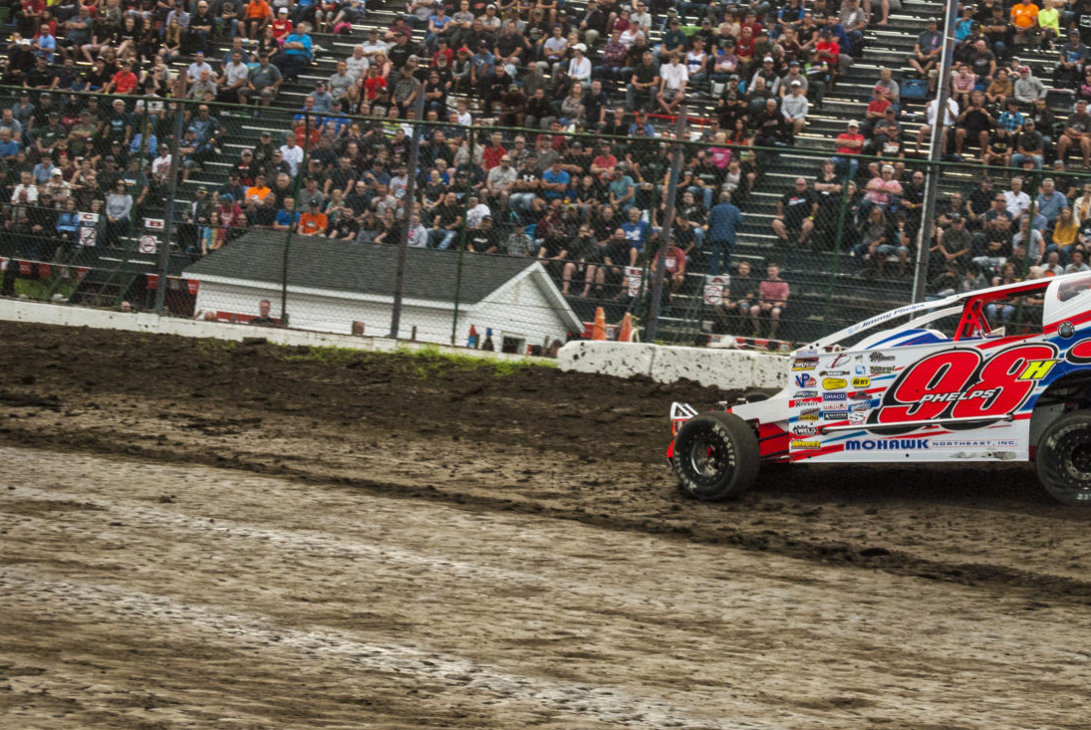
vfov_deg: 11.9
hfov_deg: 17.6
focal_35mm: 116
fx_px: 3511
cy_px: 269
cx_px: 763
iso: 800
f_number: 5.6
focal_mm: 55
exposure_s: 1/1000
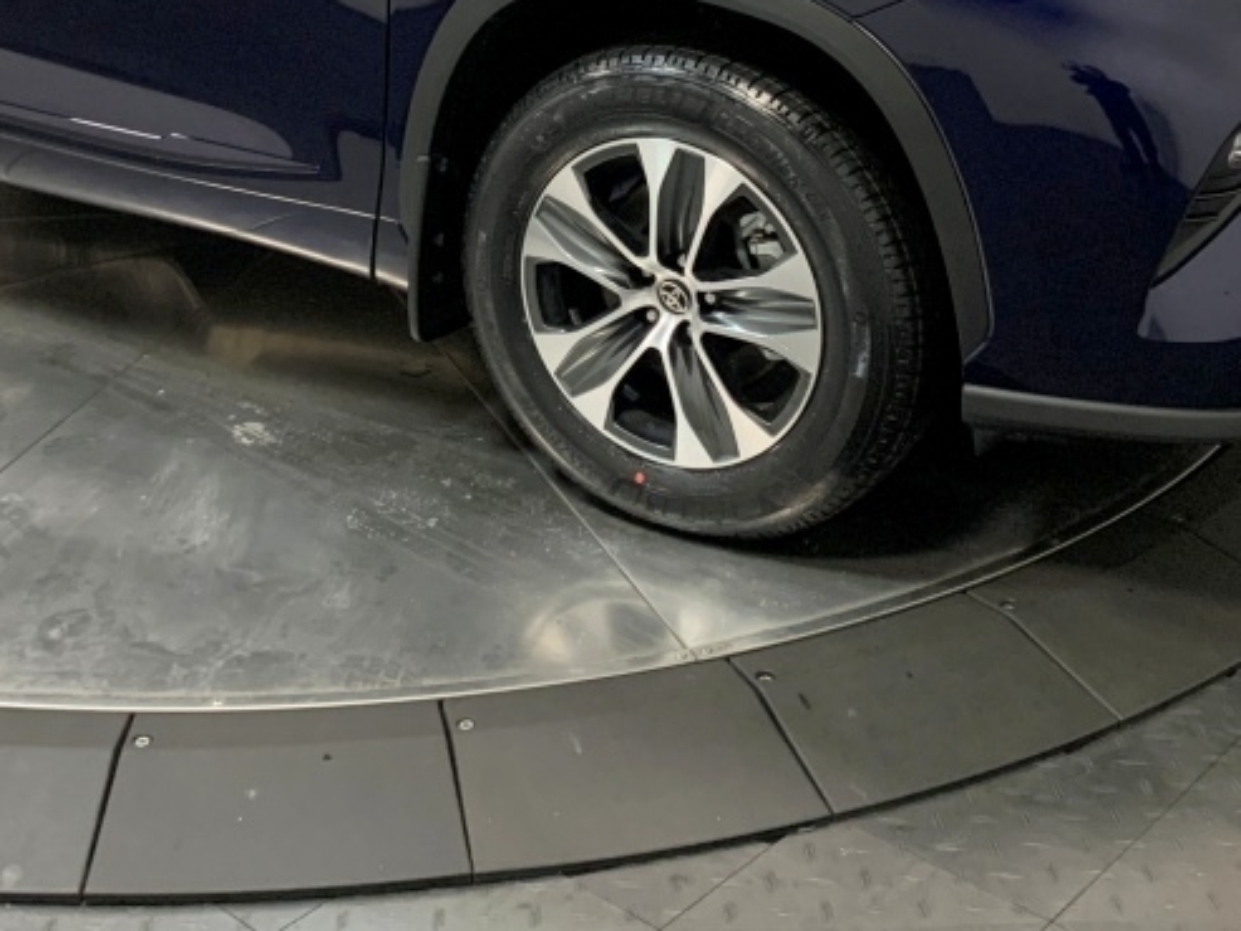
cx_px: 476
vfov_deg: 25.9
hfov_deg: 35.4
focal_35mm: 54
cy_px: 30
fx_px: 1936
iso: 320
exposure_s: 1/60
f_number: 1.8
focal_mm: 4.25
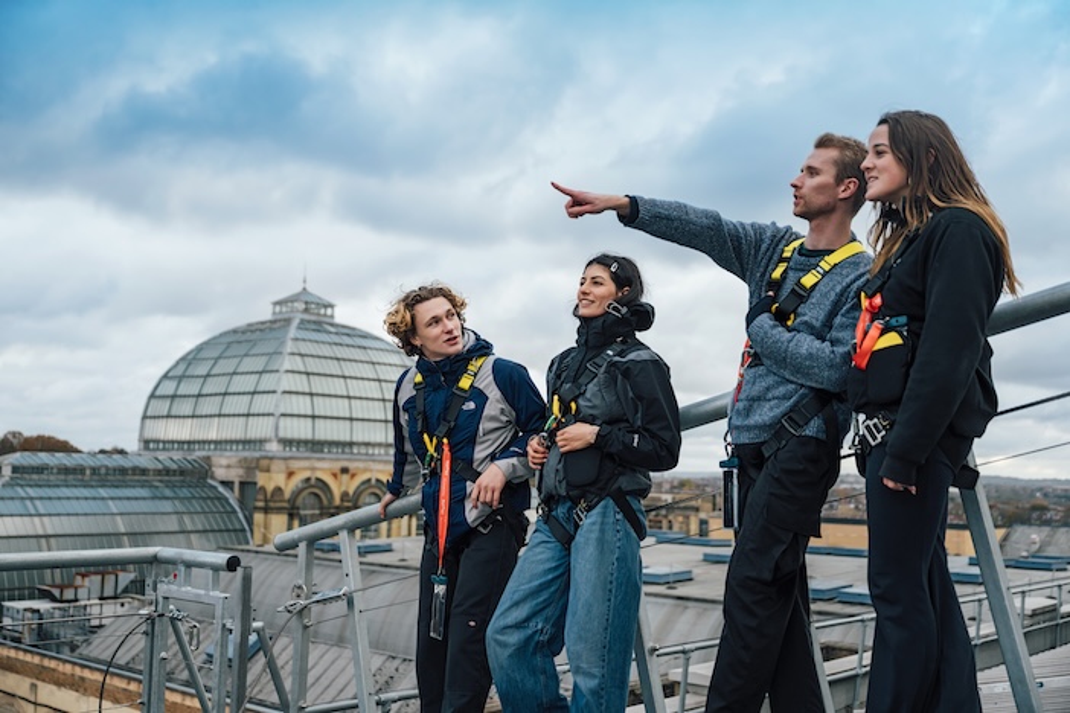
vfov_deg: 35.1
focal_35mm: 38
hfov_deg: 50.7
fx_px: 1129
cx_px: 535
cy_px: 356
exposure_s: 1/1600
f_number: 2.8
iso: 500
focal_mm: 38
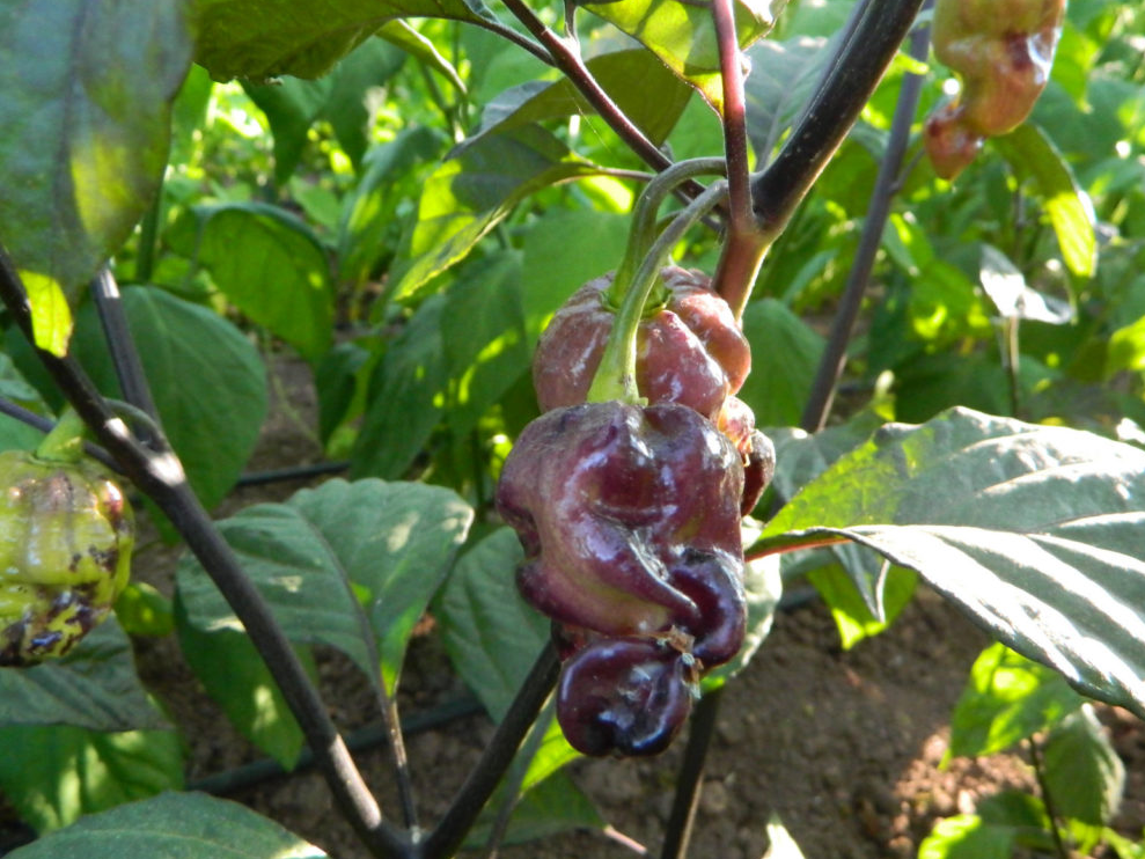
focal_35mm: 29
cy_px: 421
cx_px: 565
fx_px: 959
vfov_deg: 48.2
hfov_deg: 61.7
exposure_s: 1/30
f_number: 3.2
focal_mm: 5.1
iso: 110
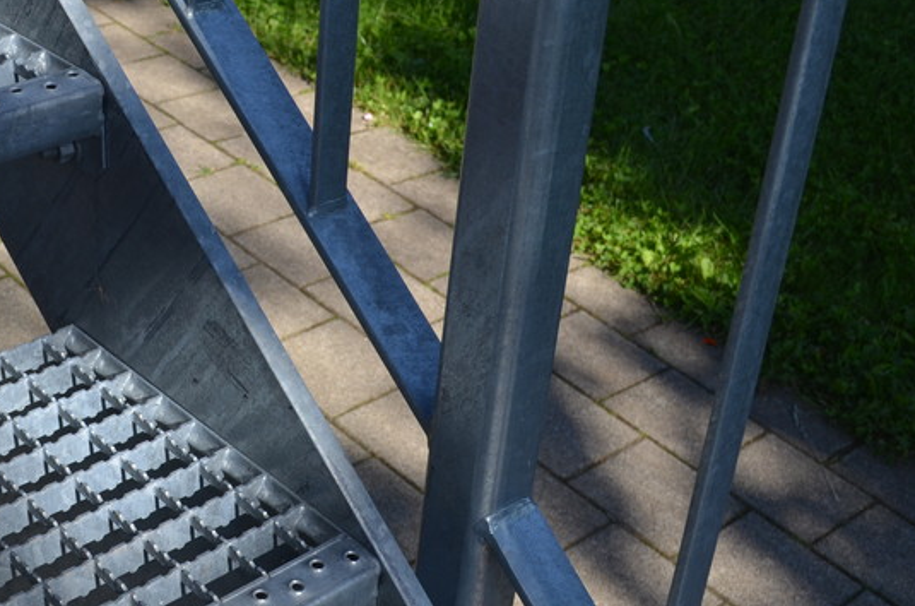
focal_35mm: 61
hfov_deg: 32.0
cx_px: 178
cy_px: 284
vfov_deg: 22.1
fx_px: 1547
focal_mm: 24
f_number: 8
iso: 200
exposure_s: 1/250
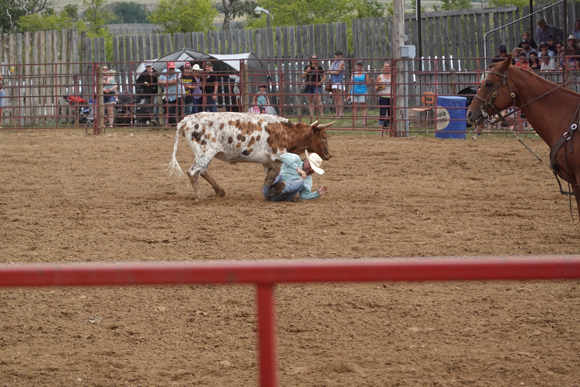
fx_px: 3222
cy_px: 194
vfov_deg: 6.9
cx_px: 290
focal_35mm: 200
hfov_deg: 10.3
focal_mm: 72
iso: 640
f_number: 4.5
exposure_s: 1/2000
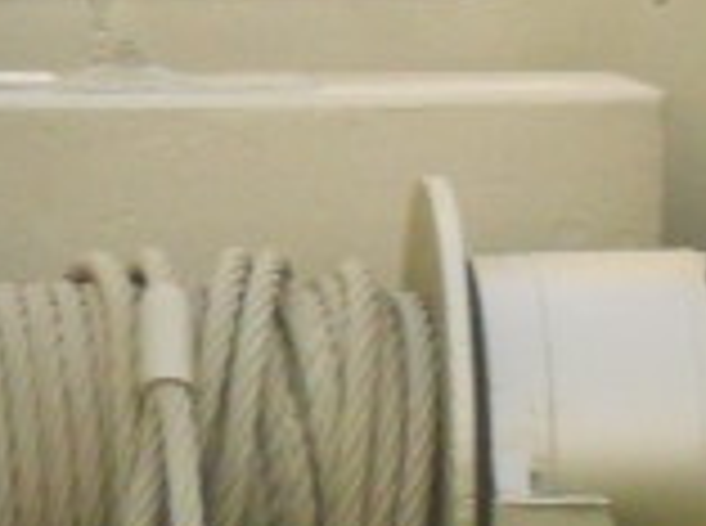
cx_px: 315
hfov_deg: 5.3
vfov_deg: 3.9
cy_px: 773
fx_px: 7651
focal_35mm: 376
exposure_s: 1/60
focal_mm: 16.5
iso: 640
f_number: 5.4
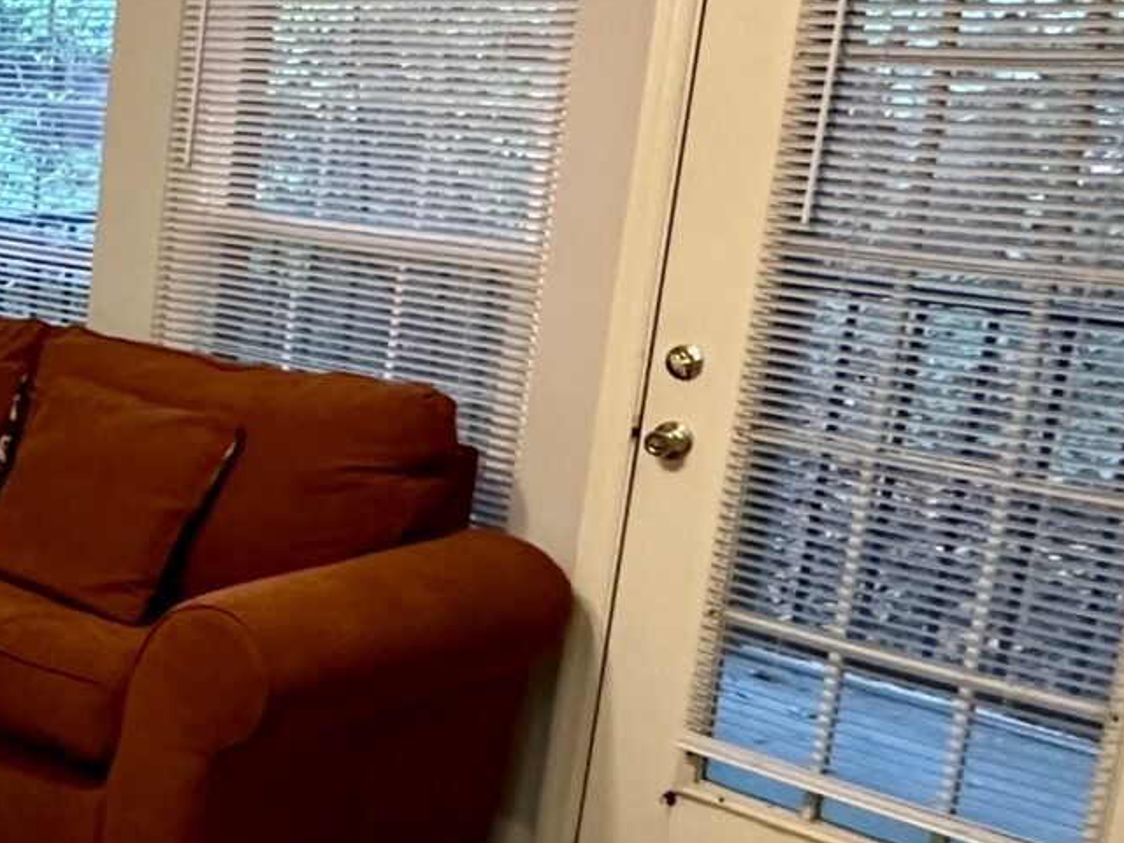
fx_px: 1818
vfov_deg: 26.1
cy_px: 386
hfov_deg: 26.8
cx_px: -469
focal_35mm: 56
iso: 400
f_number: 2.2
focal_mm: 2.22
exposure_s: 1/60
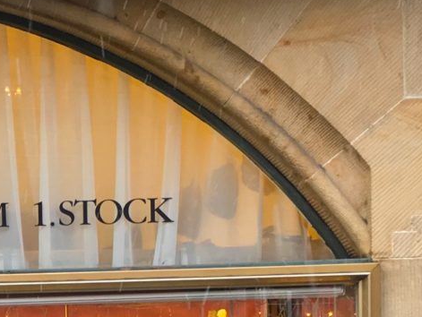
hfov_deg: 14.3
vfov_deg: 11.4
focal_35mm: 126
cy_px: 432
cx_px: -263
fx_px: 1537
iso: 25
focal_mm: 4.15
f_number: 2.2
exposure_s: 1/50
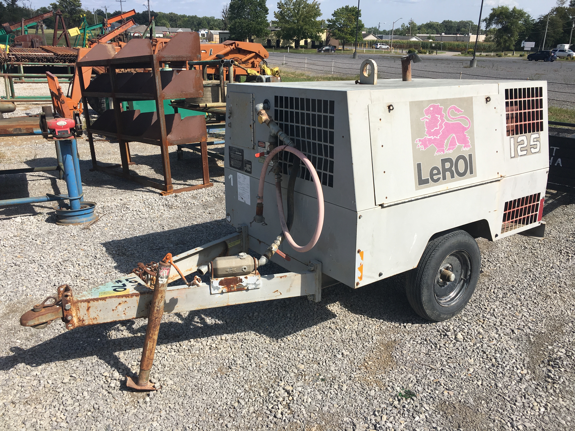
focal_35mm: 29
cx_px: 288
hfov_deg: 61.7
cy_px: 216
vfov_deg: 48.2
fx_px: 482
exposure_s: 1/1832
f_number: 2.2
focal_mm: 4.15
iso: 25
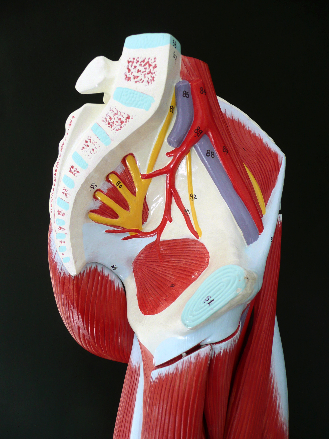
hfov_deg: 49.7
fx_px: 355
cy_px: 220
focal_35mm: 28
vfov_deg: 63.4
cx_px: 164
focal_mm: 4.6
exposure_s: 1/30
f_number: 3.3
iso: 125
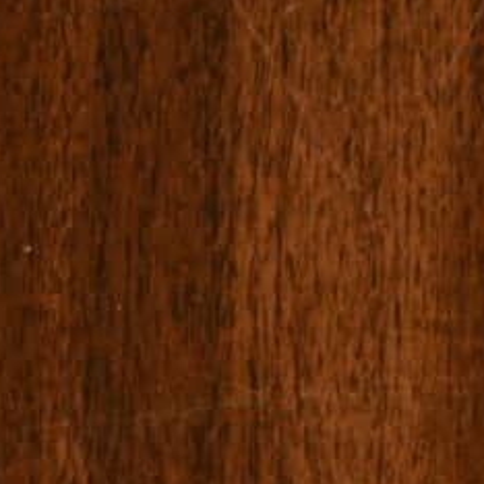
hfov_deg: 5.2
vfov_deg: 5.8
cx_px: 1975
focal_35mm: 298
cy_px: 845
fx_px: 4714
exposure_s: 1/125
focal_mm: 20
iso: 800
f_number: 3.5
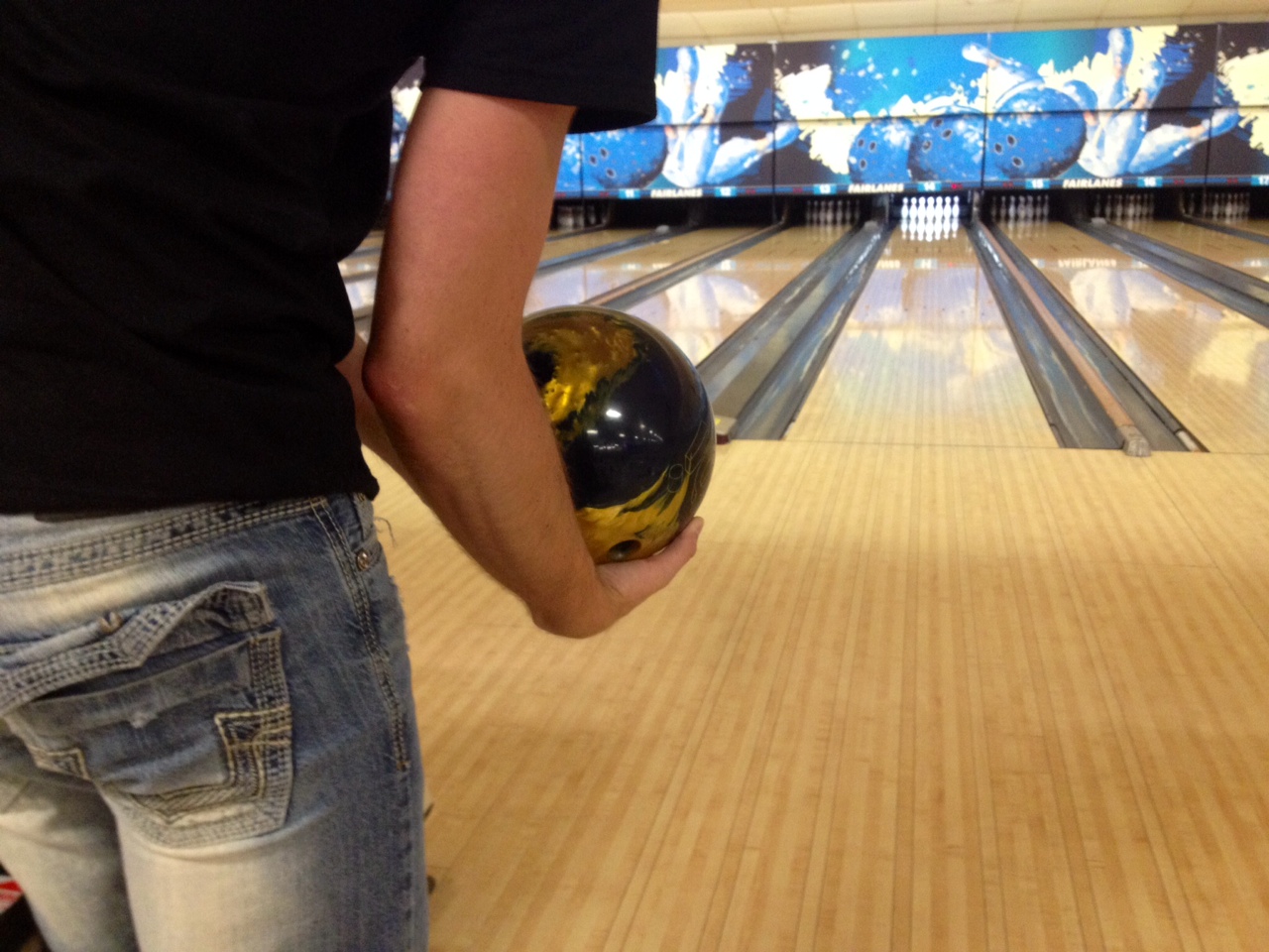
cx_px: 634
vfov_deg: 40.7
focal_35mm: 35
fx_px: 1283
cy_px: 476
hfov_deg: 52.6
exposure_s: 1/20
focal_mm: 4.28
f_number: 2.4
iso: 200
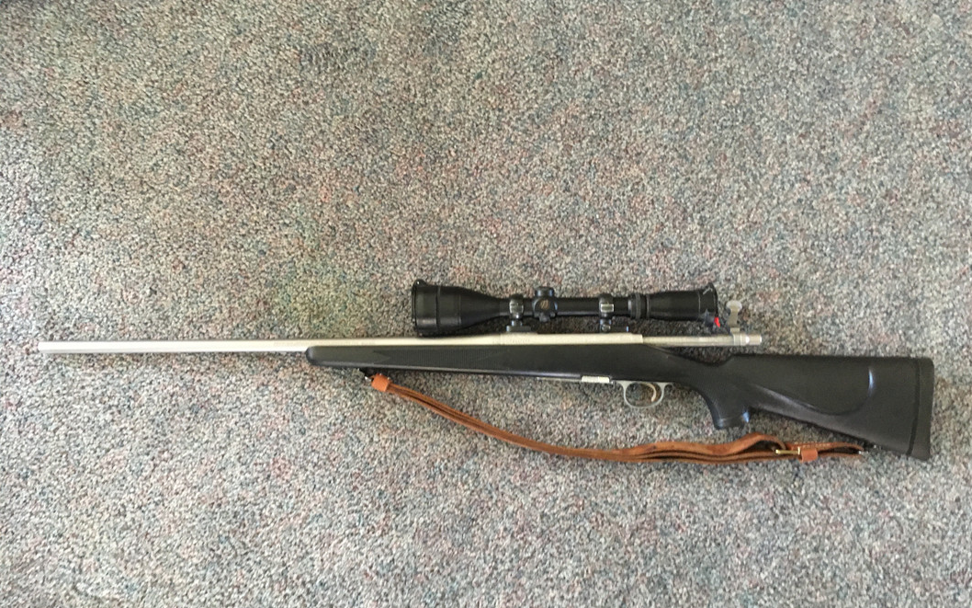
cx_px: 489
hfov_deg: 61.2
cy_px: 331
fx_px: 821
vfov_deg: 40.6
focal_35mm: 31
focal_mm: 4.15
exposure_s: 1/15
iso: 250
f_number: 2.2
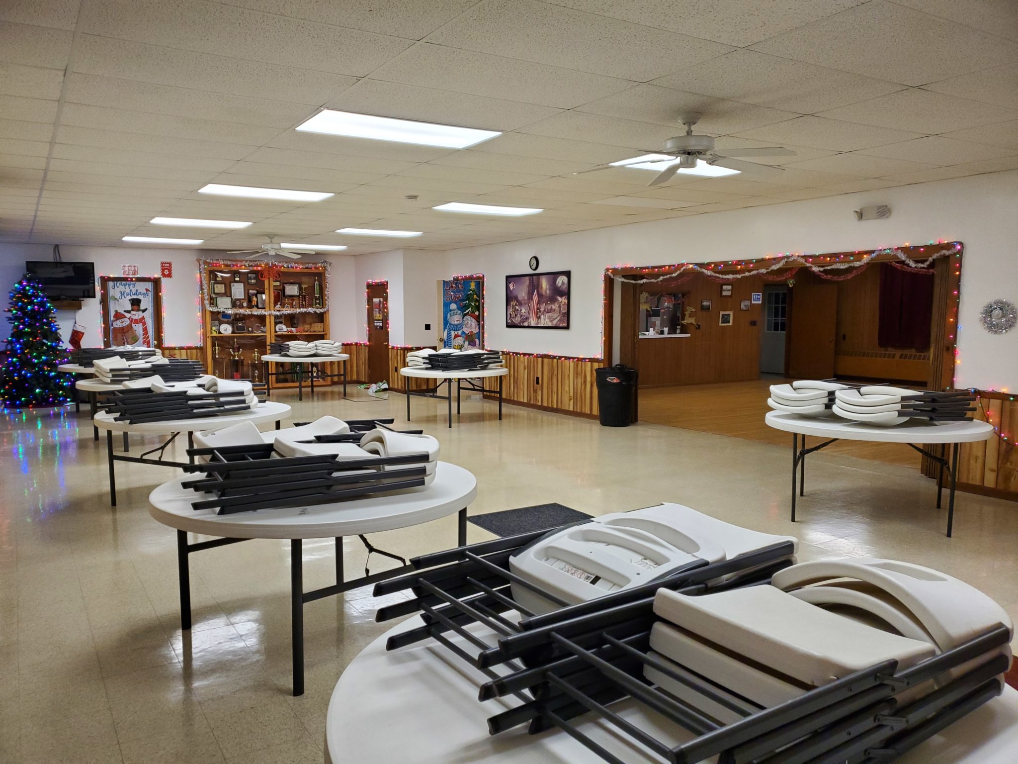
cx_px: 509
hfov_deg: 67.3
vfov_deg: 53.1
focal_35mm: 26
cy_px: 382
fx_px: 765
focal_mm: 4.3
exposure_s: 1/59
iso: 250
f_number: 1.5
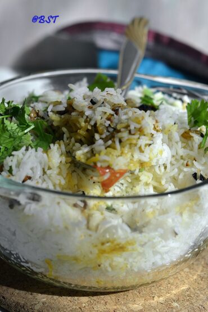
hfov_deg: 18.2
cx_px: 104
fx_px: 650
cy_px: 156
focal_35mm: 75
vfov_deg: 27.0
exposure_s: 1/60
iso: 400
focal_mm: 50
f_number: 4
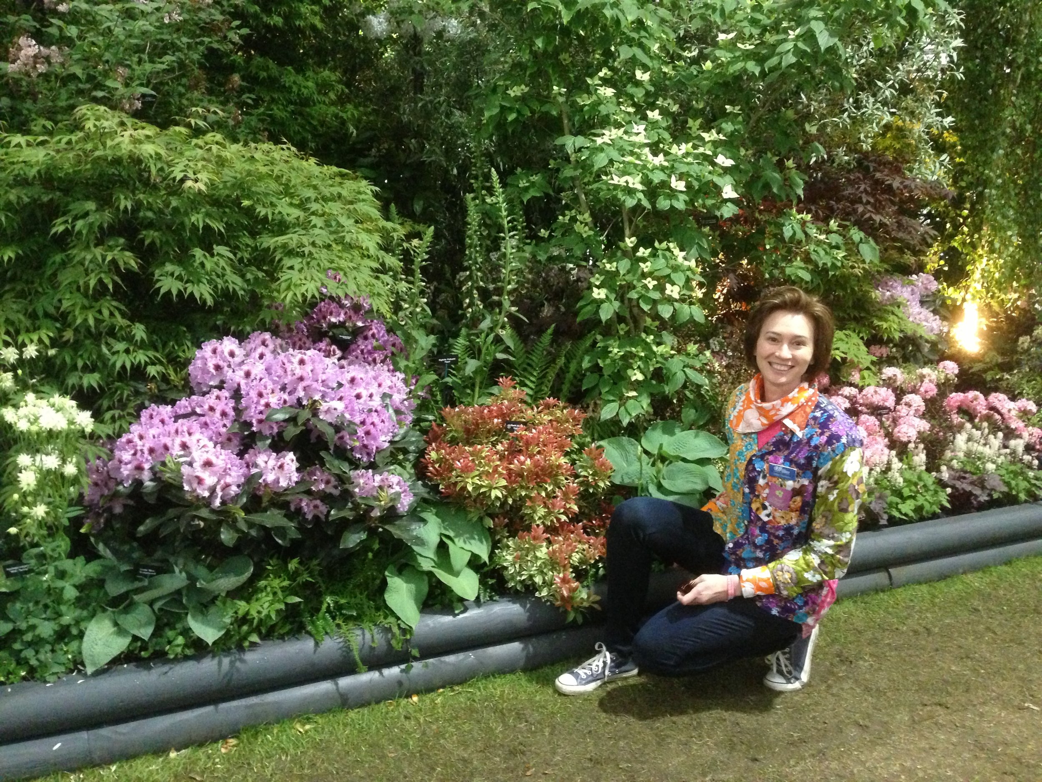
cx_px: 521
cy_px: 391
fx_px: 993
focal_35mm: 33
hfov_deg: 55.4
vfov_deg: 42.9
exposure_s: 1/15
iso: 640
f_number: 2.4
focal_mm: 4.13
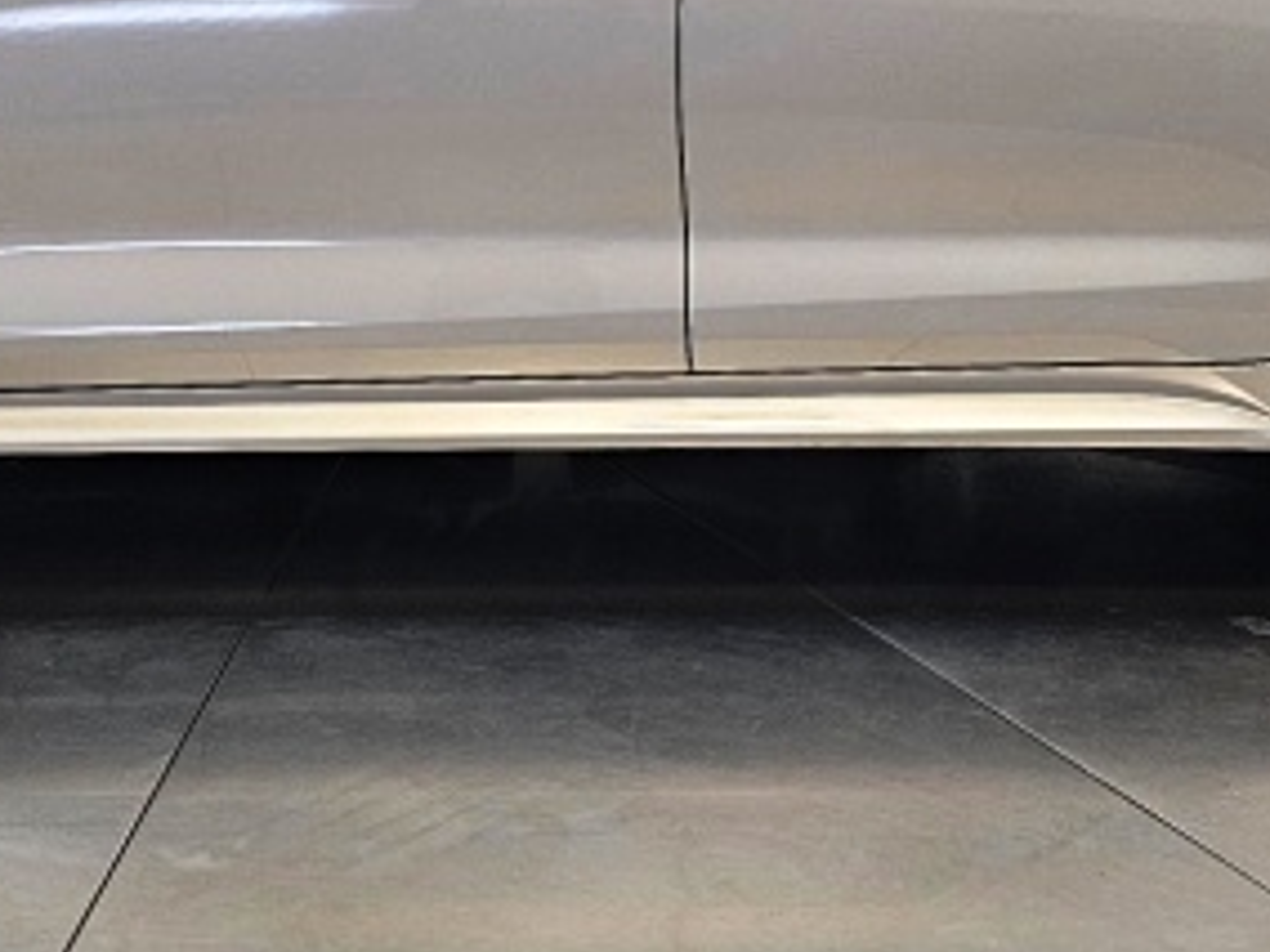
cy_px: 241
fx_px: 3045
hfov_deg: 23.5
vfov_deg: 17.7
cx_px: 505
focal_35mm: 83
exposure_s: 1/120
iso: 500
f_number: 1.7
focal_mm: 6.3
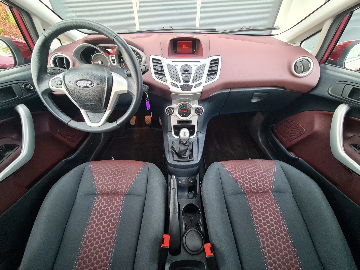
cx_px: 180
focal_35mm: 13
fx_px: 135
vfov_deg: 89.9
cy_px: 135
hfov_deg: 106.2
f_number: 2.2
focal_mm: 2.2
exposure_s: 1/50
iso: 320
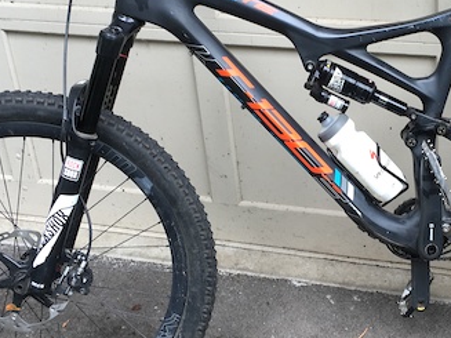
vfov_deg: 20.7
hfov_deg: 27.0
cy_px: 134
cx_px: 338
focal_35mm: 71
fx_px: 925
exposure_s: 1/60
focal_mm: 4.15
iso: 32
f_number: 2.2
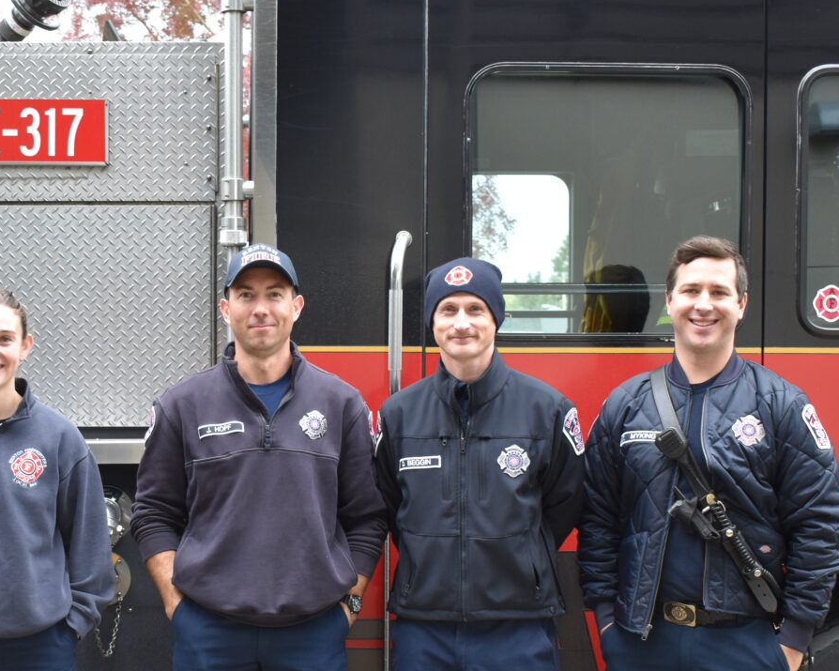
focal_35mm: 68
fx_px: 1688
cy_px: 491
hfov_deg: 27.6
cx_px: 247
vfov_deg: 22.3
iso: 400
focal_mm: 24
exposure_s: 1/80
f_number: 4.5
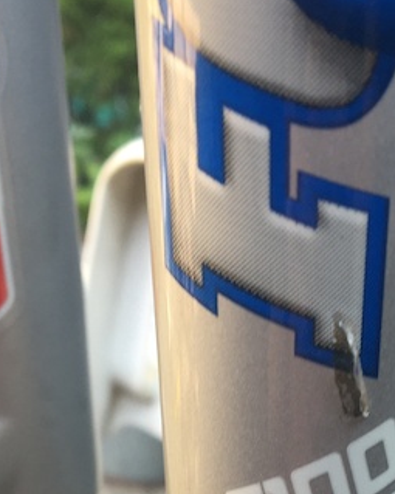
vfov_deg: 24.9
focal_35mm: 71
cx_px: 257
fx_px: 1038
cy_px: 548
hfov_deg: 21.5
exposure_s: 1/60
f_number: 2.2
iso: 32
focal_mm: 4.15
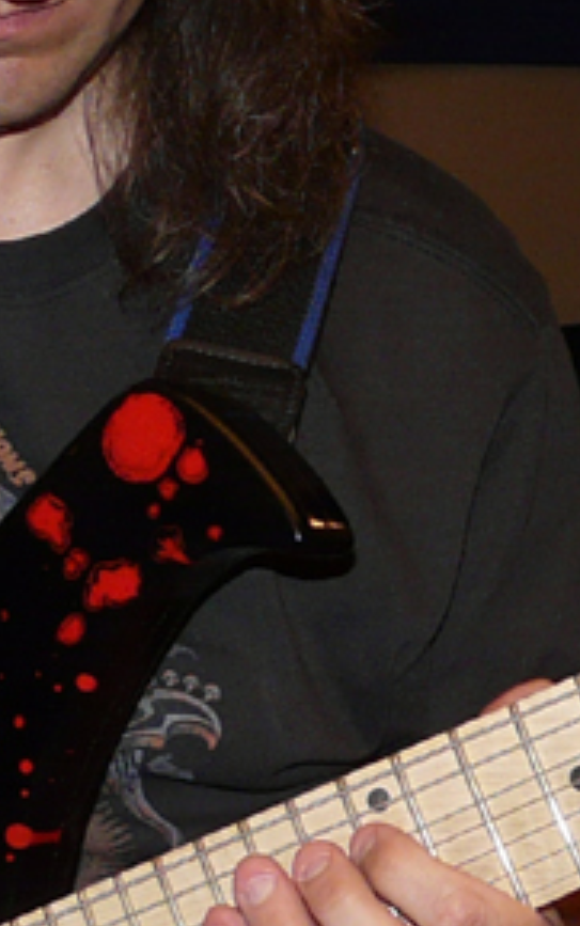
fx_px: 3460
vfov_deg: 15.2
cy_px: 634
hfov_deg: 9.3
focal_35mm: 137
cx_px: 851
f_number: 2.8
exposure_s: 1/30
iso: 100
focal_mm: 4.6
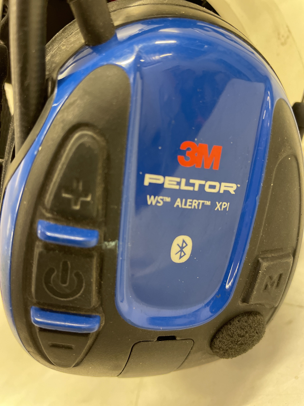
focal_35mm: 26
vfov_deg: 67.3
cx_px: 152
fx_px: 304
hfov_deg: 53.1
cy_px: 203
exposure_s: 1/50
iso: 250
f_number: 1.6
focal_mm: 4.2
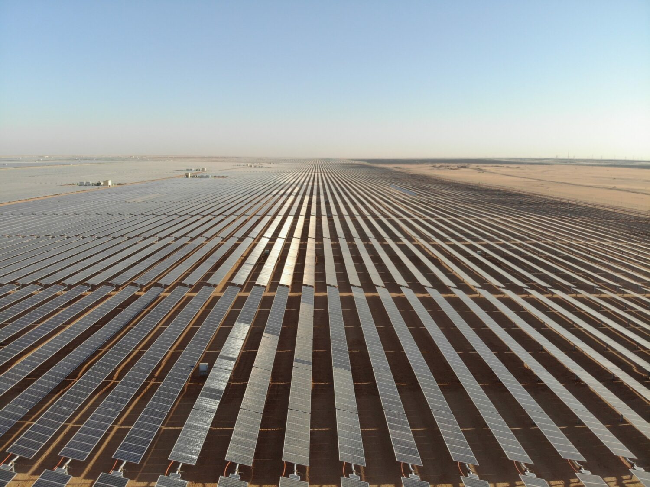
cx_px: 325
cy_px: 244
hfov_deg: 71.6
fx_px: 451
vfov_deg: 56.8
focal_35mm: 24
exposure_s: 1/574
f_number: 2.8
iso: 100
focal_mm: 4.5
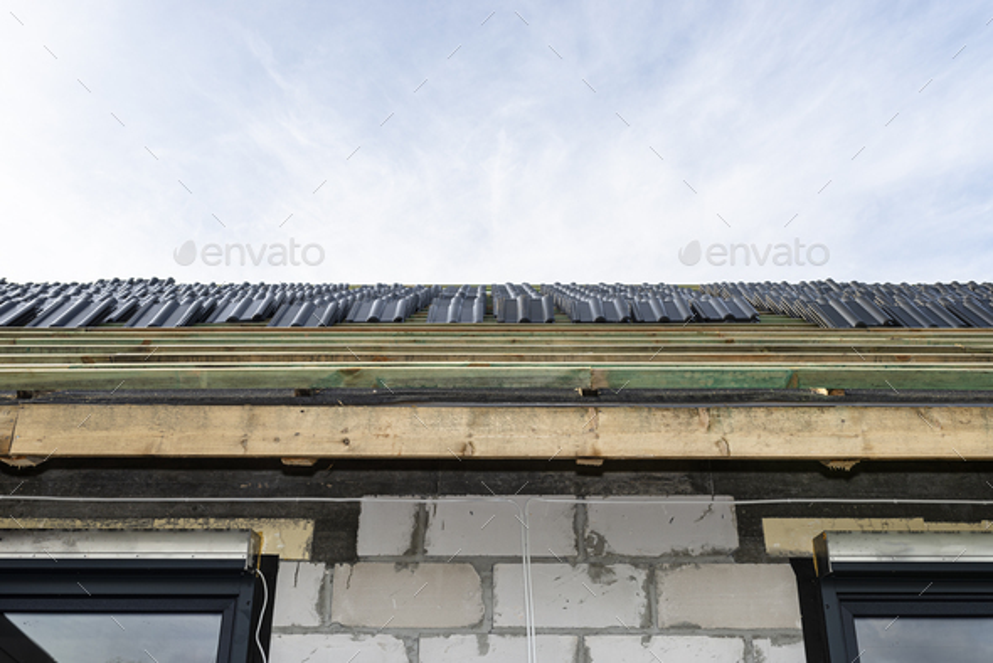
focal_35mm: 35
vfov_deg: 37.9
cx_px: 496
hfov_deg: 54.4
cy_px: 332
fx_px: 966
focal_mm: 35
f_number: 6.3
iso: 100
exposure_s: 1/200
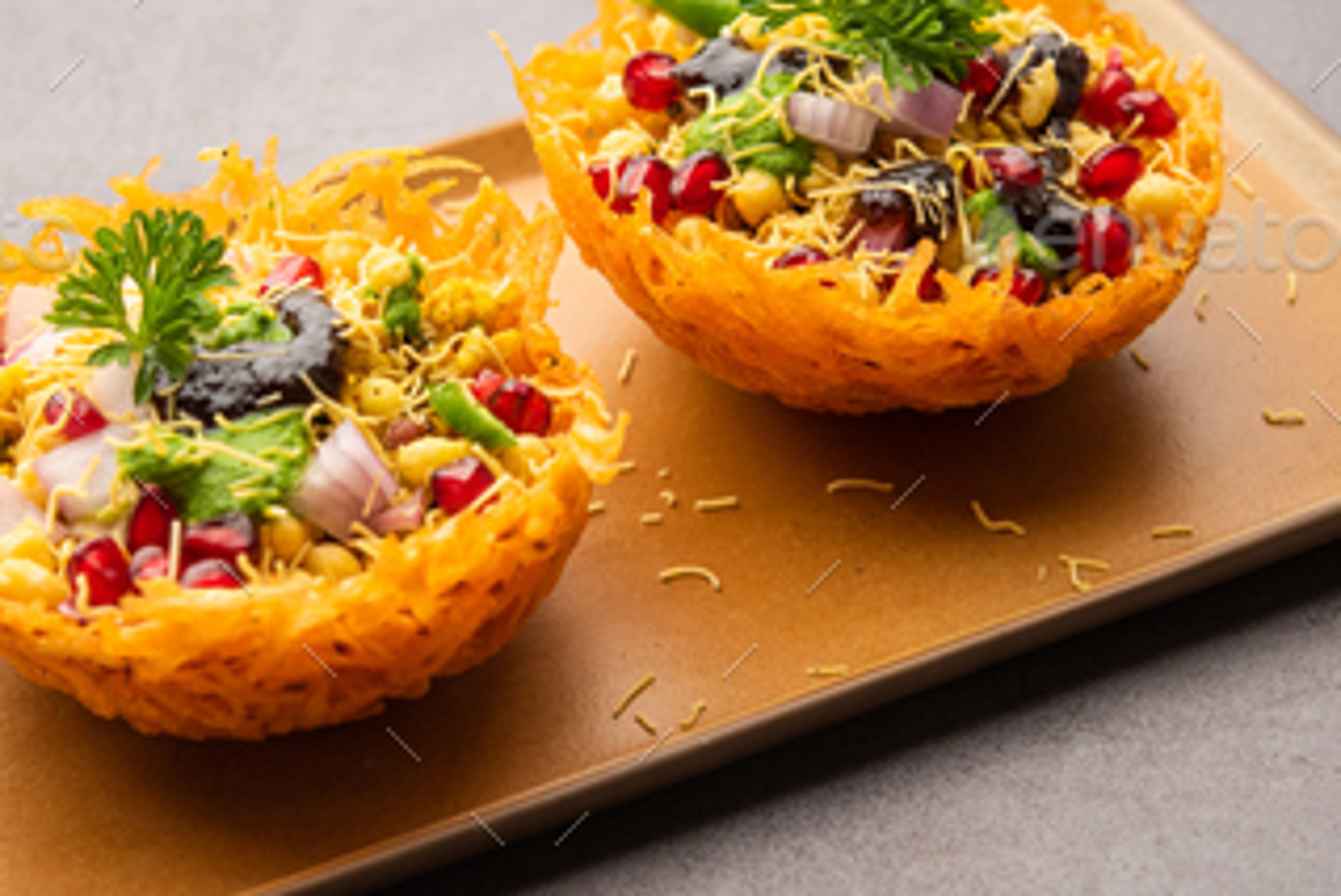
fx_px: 4136
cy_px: 437
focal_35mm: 111
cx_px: 509
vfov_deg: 12.4
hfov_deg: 18.4
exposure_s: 1/125
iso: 100
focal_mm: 60
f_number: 6.3
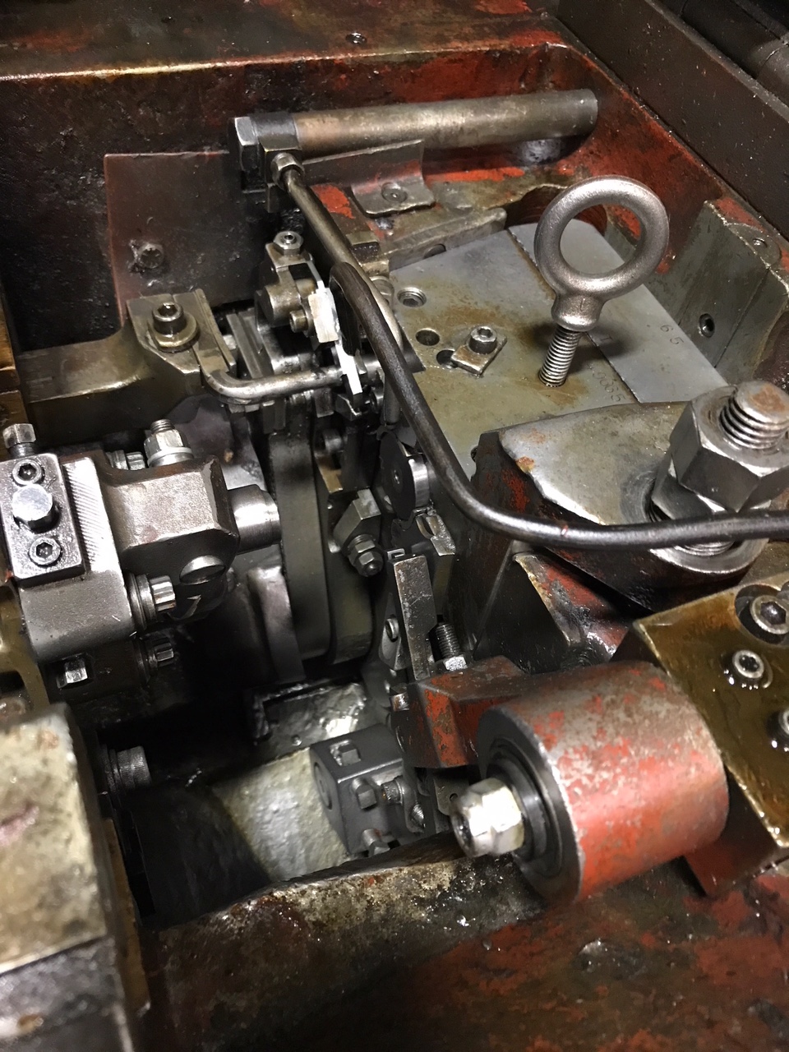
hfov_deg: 49.7
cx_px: 394
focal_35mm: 28
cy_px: 526
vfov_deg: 63.4
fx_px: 851
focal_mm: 3.99
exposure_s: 1/6
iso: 80
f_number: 1.8
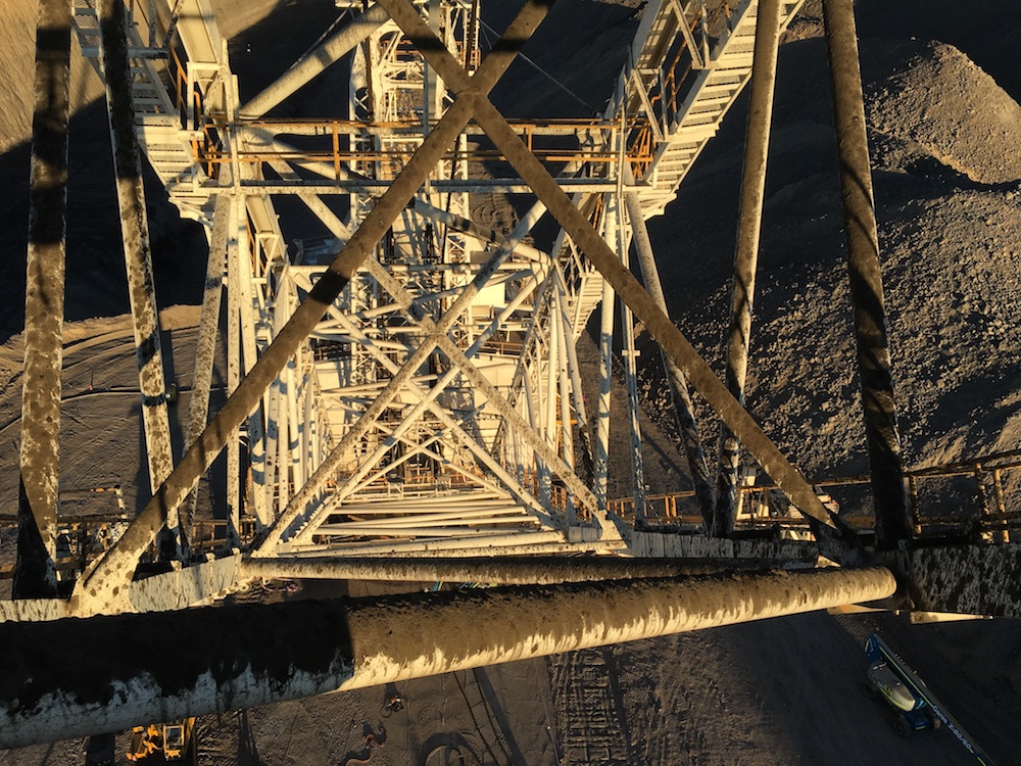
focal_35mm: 29
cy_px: 383
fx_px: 855
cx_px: 510
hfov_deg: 61.7
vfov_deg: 48.2
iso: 25
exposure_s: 1/1083
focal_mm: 4.15
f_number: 2.2
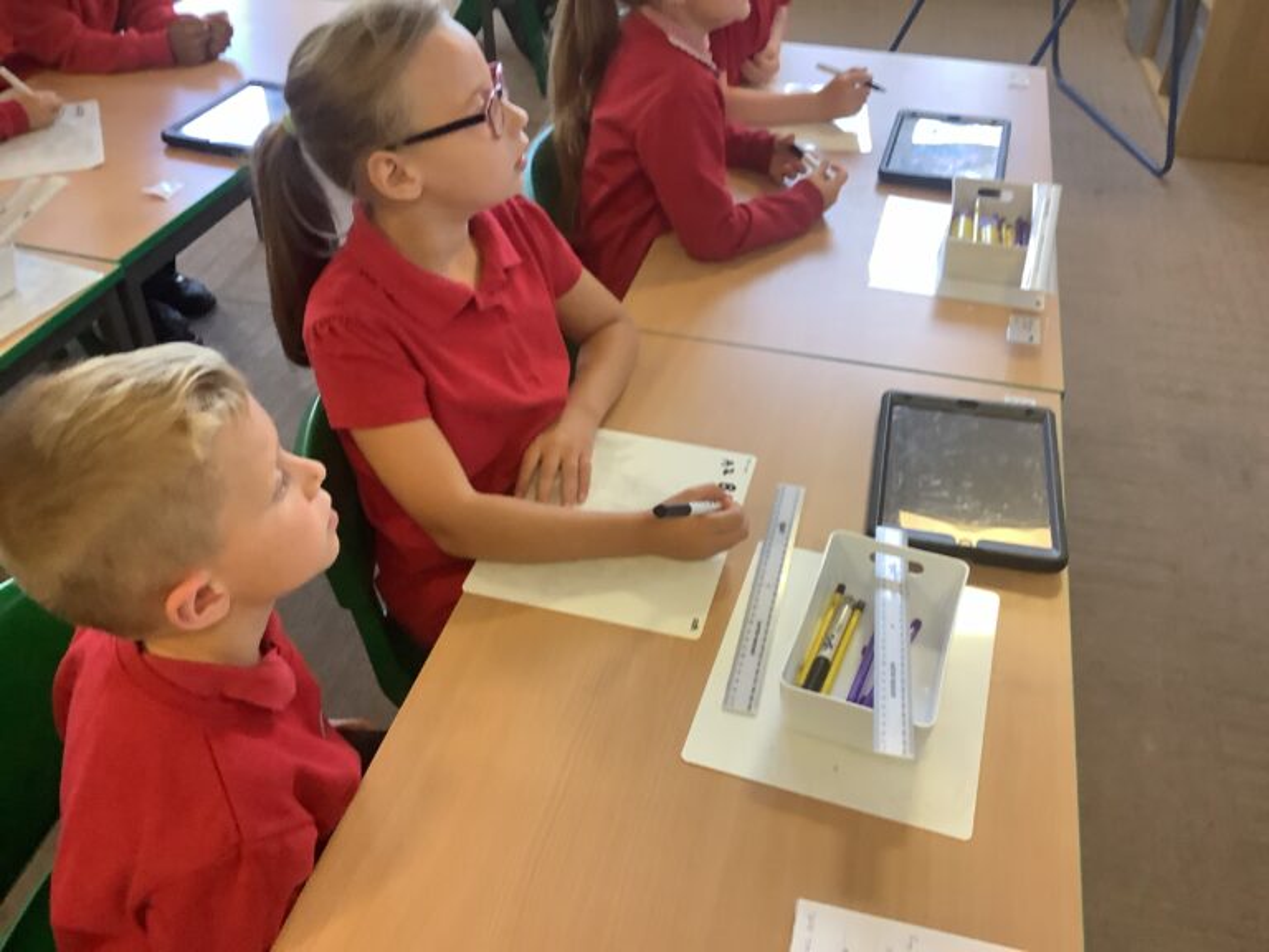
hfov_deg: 58.4
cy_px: 476
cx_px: 634
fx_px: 1136
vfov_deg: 45.4
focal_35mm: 31
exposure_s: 1/50
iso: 320
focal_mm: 3.3
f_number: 2.4
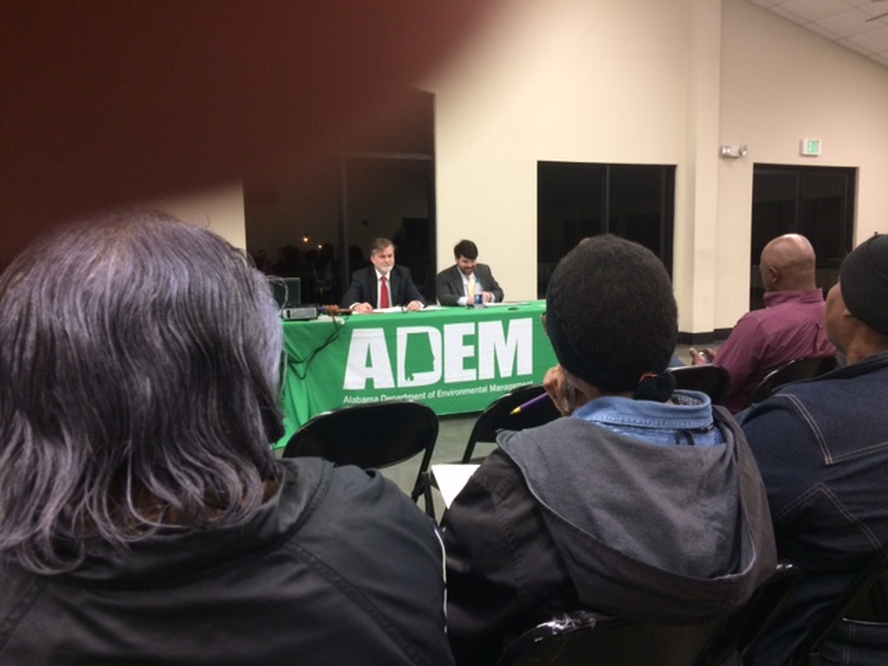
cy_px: 333
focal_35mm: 29
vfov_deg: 48.2
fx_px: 744
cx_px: 444
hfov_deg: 61.7
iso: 160
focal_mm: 4.15
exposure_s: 1/30
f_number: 2.2
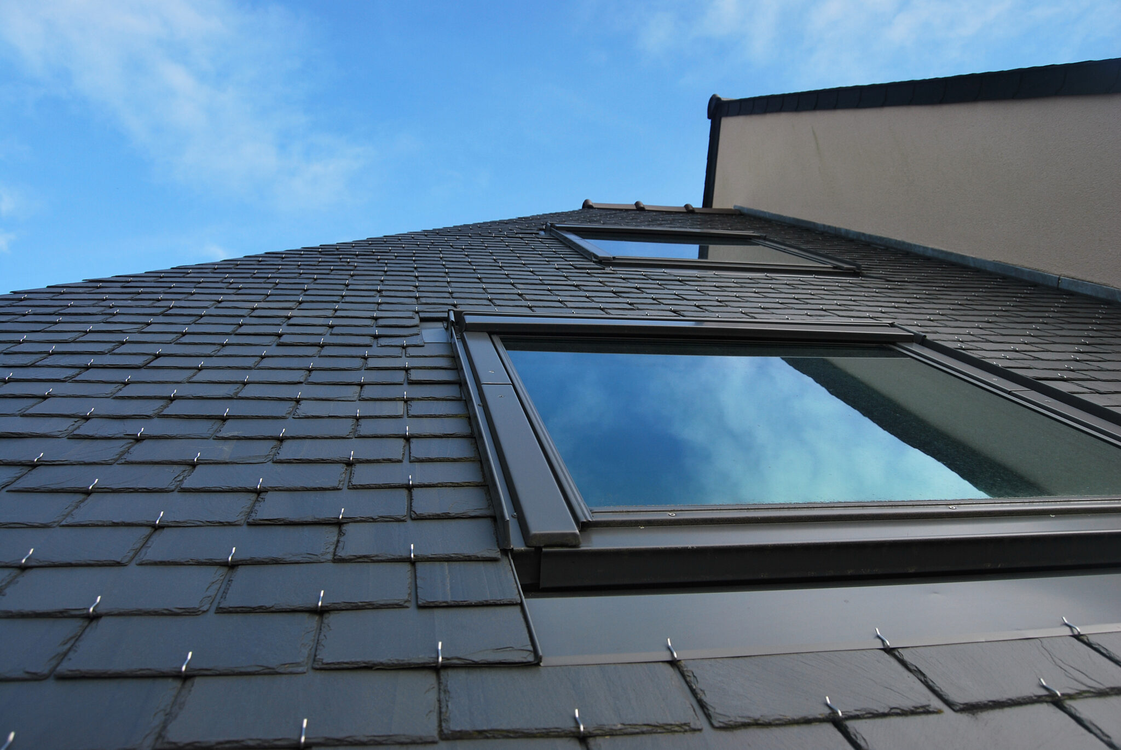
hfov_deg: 67.3
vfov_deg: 48.1
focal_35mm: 27
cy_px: 375
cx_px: 560
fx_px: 842
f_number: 5.6
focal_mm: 18
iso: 100
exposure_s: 1/125
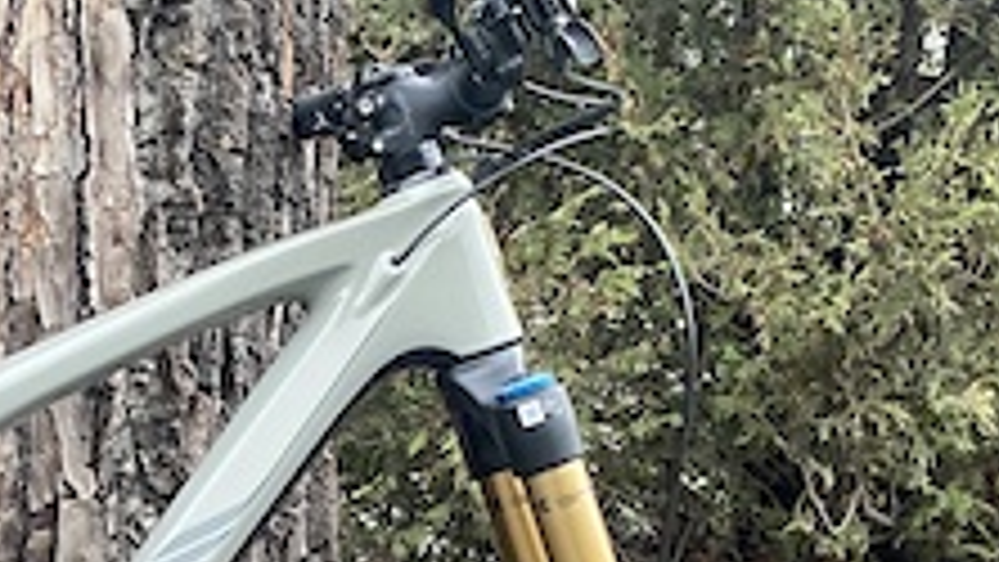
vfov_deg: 11.4
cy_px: 836
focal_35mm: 102
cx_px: -166
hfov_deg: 19.8
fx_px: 2703
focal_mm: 4.25
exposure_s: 1/74
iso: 125
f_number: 1.8
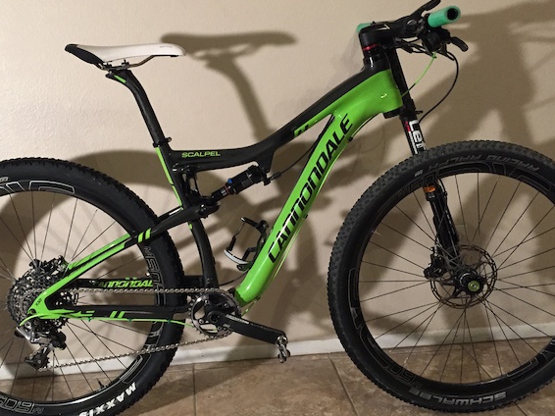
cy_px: 220
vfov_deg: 35.1
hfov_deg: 45.7
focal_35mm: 41
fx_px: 657
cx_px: 241
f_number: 2.2
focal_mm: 4.15
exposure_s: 1/30
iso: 200
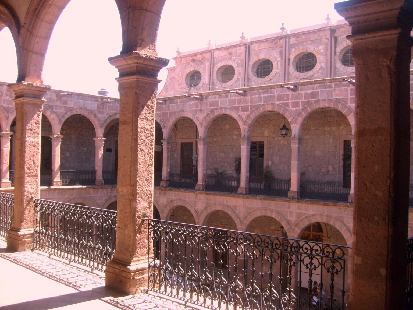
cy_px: 155
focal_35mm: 35
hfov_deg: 52.6
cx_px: 206
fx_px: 418
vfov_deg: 40.7
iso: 80
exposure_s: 1/250
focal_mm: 5.8
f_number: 2.8
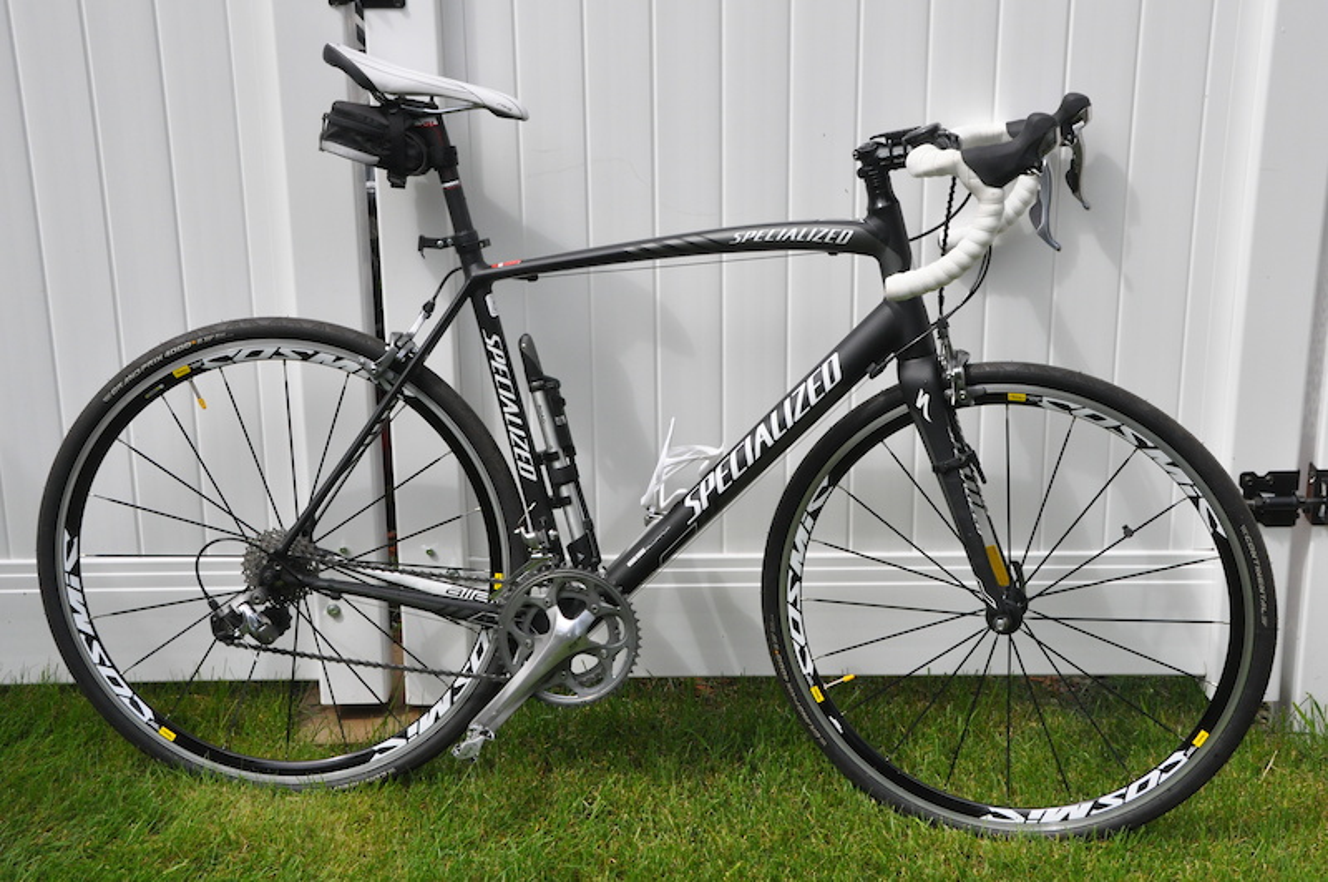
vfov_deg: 25.7
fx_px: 1934
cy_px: 441
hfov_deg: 37.9
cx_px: 664
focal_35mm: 52
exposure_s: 1/640
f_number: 13
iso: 1000
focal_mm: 35
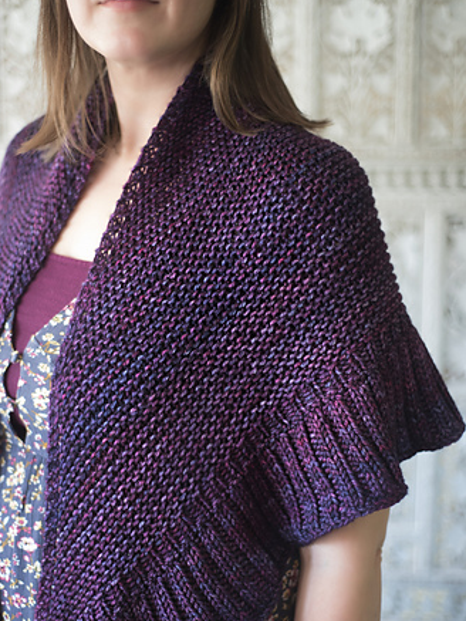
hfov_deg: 26.6
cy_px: 348
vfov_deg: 34.9
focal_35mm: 55
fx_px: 987
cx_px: 232
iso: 1250
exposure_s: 1/100
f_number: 1.8
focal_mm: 50
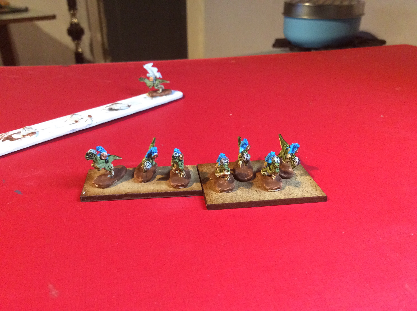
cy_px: 156
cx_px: 208
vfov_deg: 44.1
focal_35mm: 32
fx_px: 385
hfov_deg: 56.9
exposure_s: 1/17
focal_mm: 3.3
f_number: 2.4
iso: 250
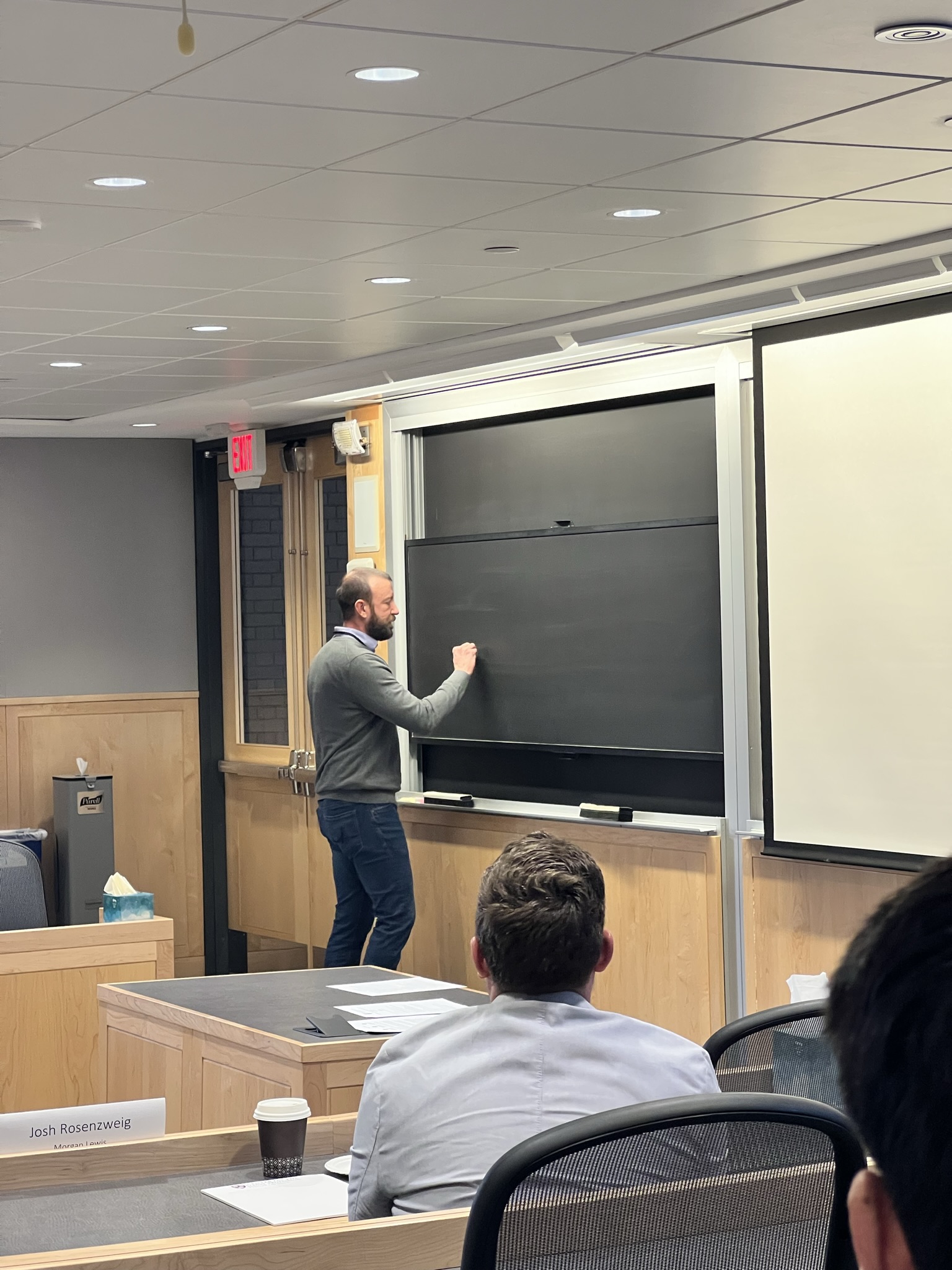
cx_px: 476
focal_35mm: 77
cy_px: 635
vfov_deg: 25.3
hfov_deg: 19.1
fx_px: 2824
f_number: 2.8
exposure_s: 1/60
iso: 250
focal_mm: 9
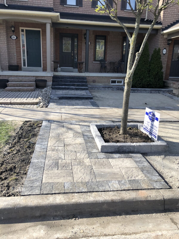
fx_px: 193
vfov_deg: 63.4
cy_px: 120
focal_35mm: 28
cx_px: 90
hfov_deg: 49.7
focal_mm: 3.99
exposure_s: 1/991
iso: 20
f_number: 1.8
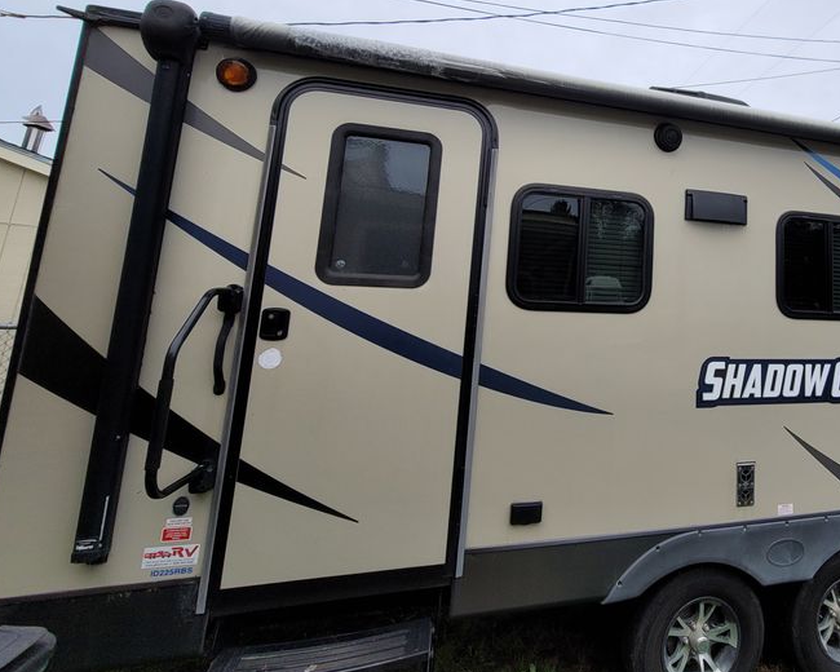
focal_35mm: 20
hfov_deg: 73.6
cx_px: 647
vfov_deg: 66.3
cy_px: 224
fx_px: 497
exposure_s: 1/257
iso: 64
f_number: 2.2
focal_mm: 2.2
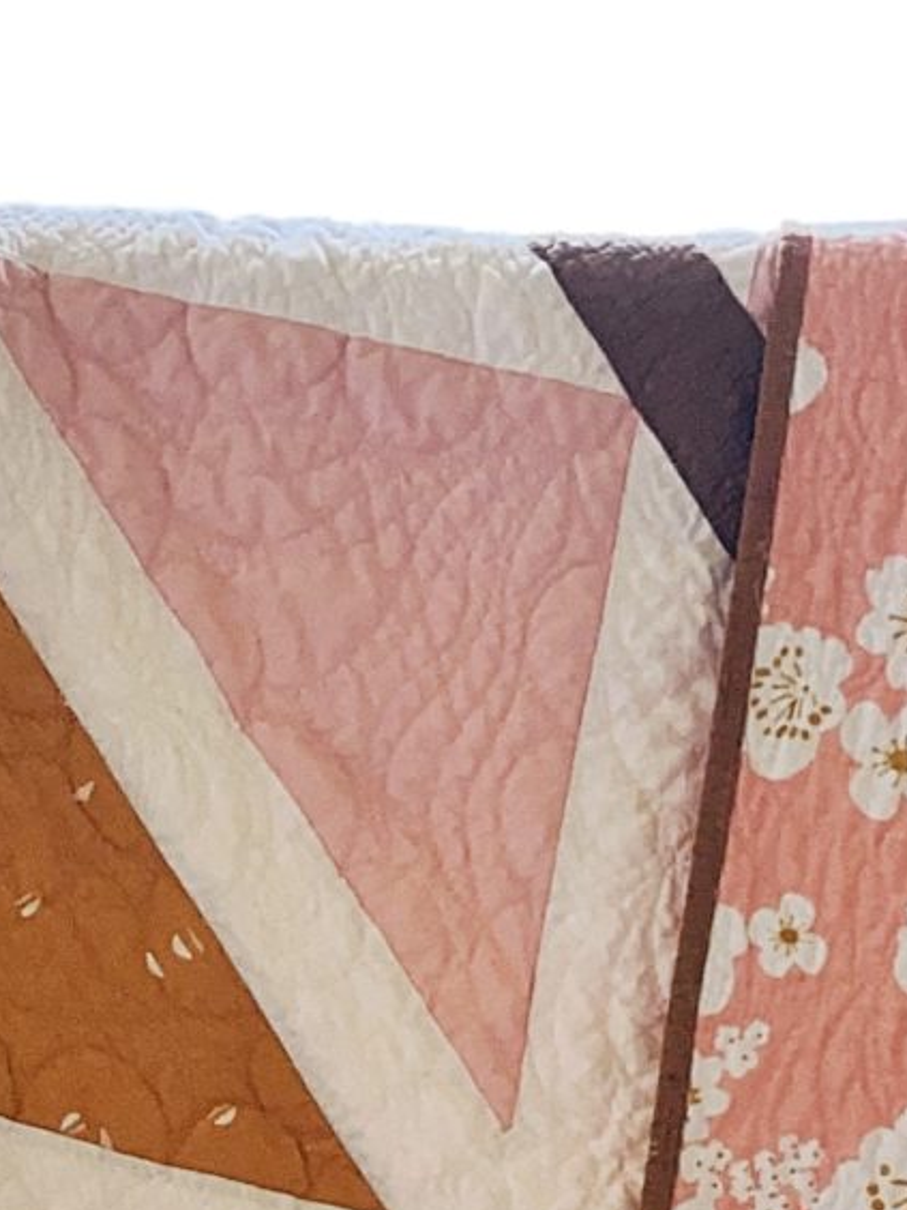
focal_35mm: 118
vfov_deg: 15.4
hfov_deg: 12.5
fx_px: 4122
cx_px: 232
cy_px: 1824
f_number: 1.8
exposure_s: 1/591
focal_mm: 4.25
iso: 32
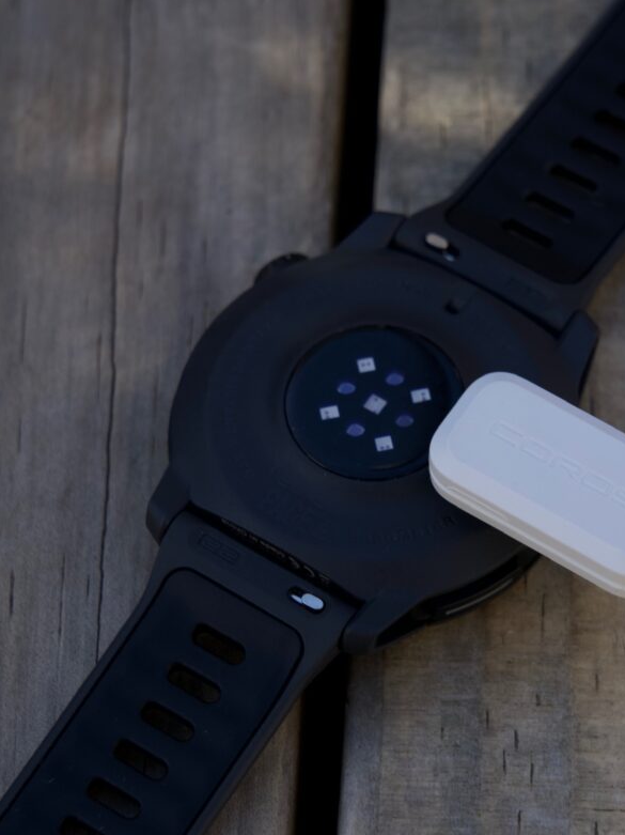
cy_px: 442
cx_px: 408
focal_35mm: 149
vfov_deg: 13.3
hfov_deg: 9.9
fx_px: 3590
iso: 800
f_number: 11
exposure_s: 1/60
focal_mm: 105
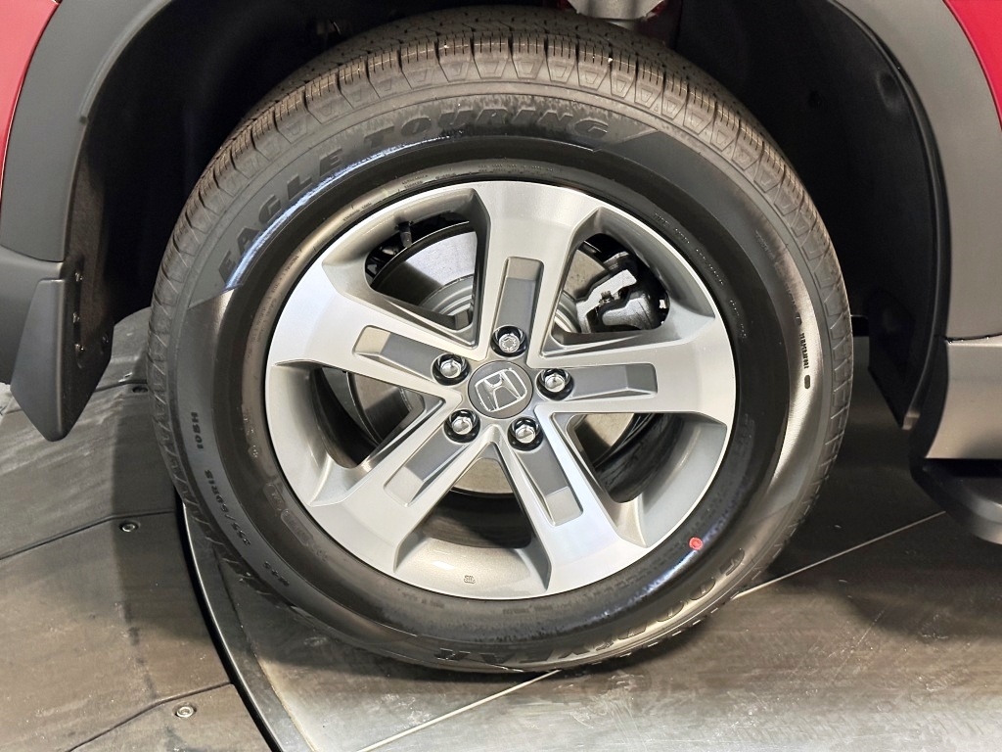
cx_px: 501
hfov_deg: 39.7
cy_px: 376
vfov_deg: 30.3
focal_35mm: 48
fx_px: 1389
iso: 640
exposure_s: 1/30
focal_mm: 6.86
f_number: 1.78
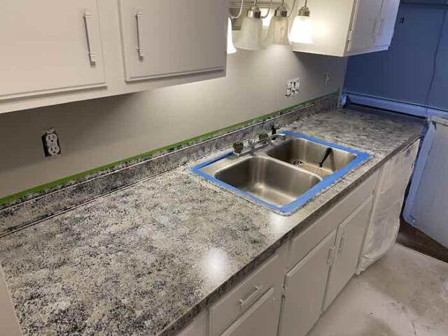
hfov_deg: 67.3
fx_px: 336
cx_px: 224
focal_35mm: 26
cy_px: 168
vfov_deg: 53.1
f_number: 1.6
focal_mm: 4.2
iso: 80
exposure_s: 1/60
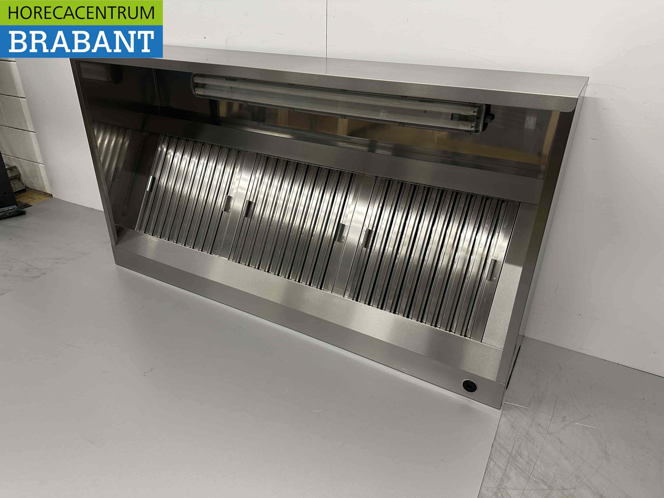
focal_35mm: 24
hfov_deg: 71.6
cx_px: 332
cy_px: 249
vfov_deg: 56.8
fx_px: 460
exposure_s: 1/50
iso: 200
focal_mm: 6.86
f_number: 1.78
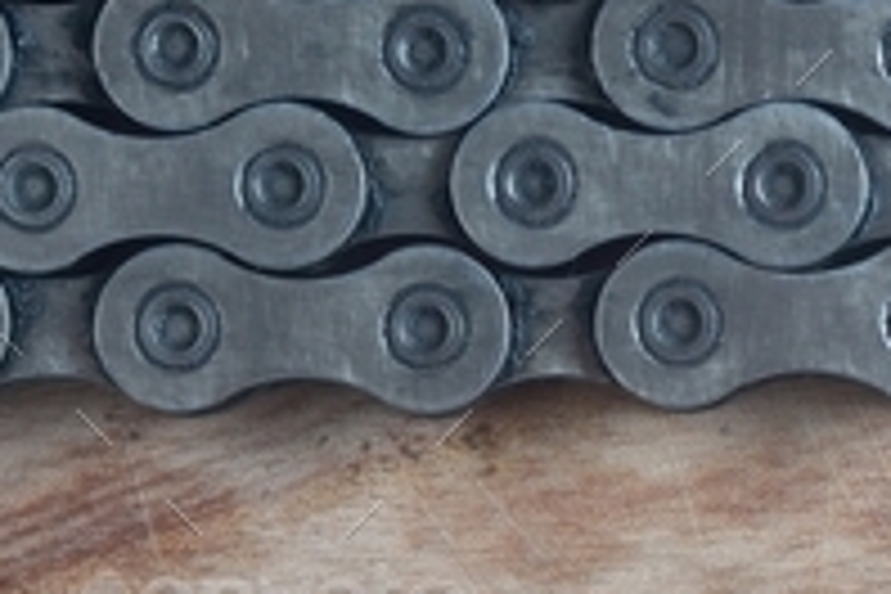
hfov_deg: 9.2
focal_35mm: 223
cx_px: 927
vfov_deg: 6.1
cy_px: 812
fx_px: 5519
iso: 100
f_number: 1.8
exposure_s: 1/100
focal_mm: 50
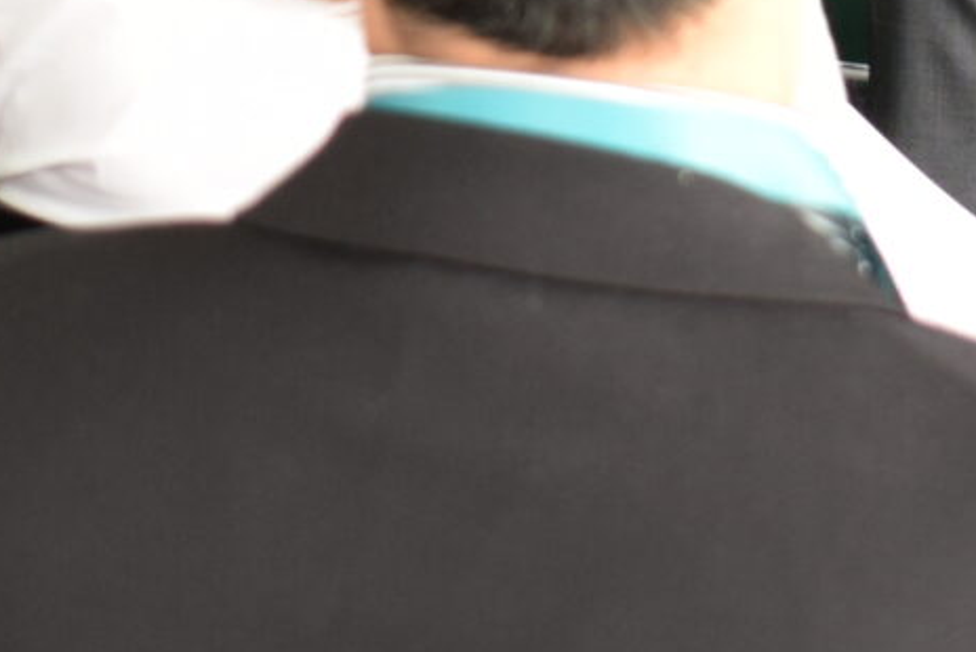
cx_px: 72
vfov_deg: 5.6
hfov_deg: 8.5
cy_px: -676
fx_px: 6504
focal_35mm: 240
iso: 400
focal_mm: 29
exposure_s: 1/40
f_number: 4.2
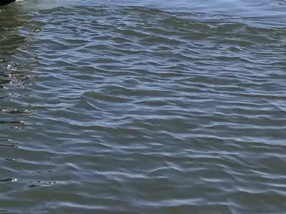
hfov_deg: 15.5
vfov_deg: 12.9
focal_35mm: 111
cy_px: -60
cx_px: -210
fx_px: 917
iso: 25
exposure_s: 1/1087
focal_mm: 3.3
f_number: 2.4
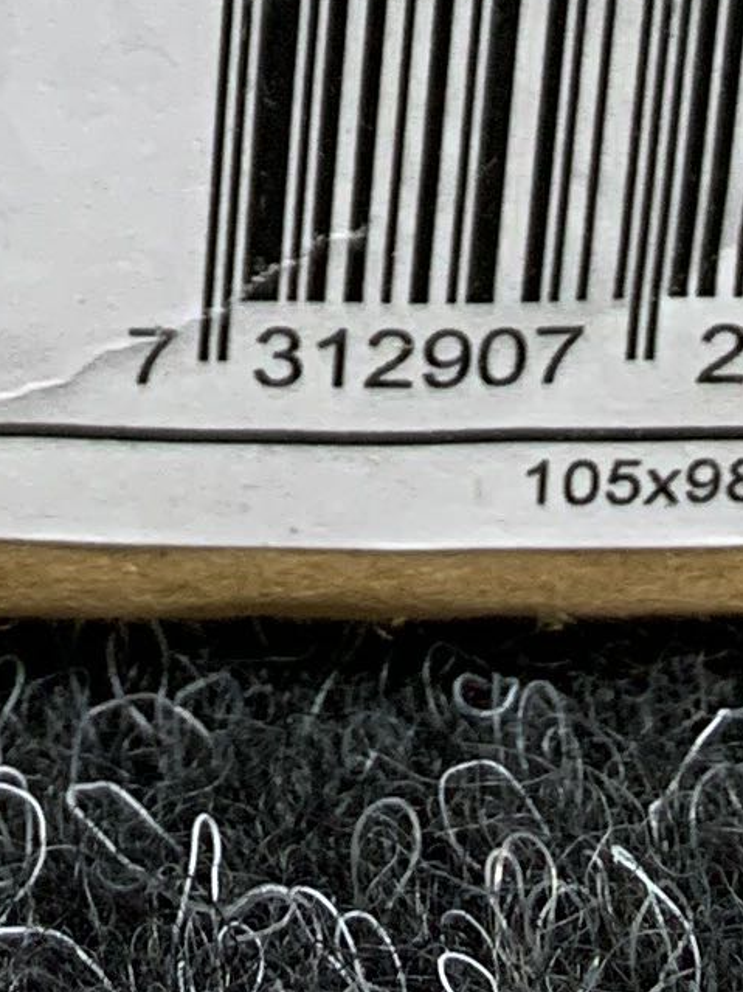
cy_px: -1909
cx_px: -302
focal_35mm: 164
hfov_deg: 8.9
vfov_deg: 9.6
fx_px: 4695
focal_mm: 4.25
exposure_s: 1/93
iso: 100
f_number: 1.8
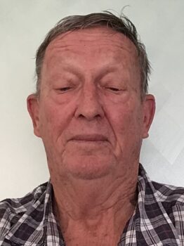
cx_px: 92
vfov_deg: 58.4
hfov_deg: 45.4
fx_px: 220
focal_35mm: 31
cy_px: 123
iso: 80
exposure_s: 1/33
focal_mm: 2.15
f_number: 2.4
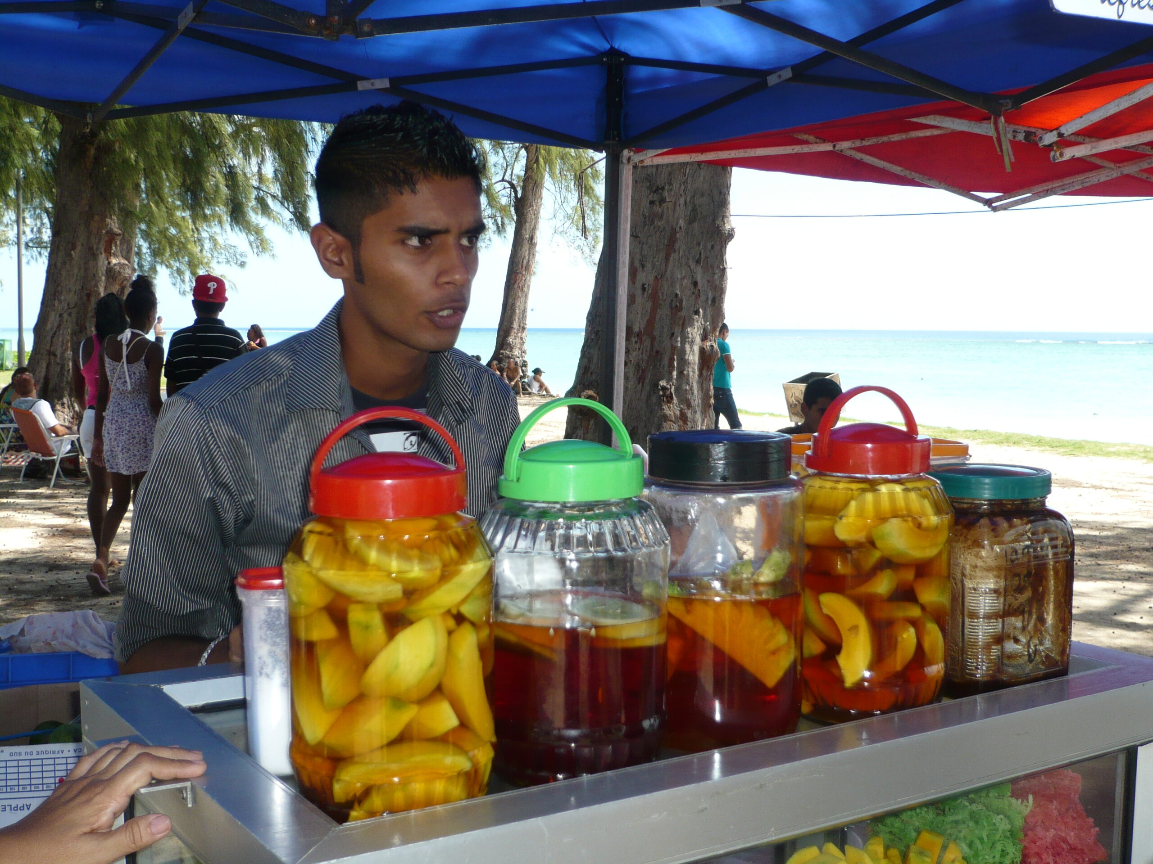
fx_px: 1432
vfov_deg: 33.6
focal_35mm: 43
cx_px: 576
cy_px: 432
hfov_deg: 43.9
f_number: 3.4
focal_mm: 7
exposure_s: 1/320
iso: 100
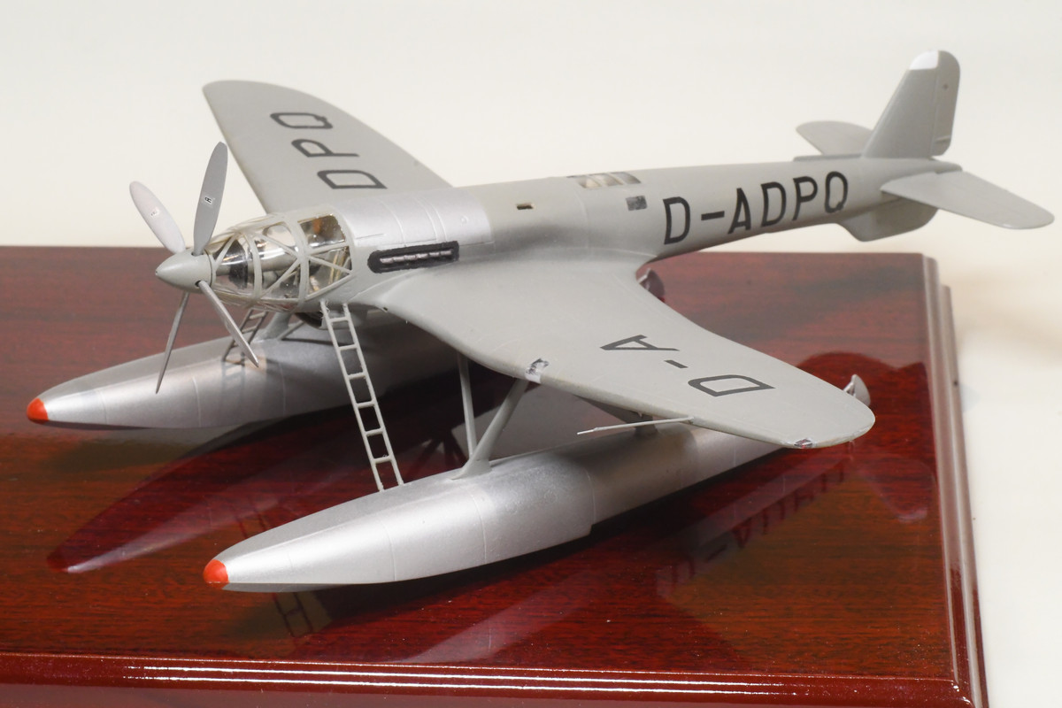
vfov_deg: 18.2
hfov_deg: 27.0
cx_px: 531
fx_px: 2212
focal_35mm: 75
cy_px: 354
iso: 3200
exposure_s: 1/8
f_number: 18
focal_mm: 50
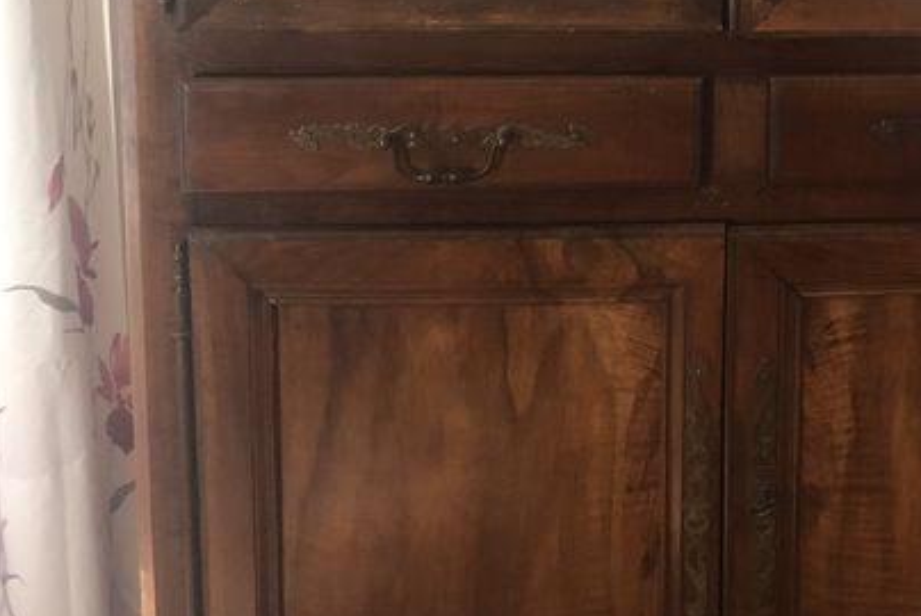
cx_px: 773
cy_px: -114
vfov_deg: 18.1
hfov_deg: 27.3
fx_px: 1843
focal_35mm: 72
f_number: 1.8
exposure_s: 1/15
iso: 100
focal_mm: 4
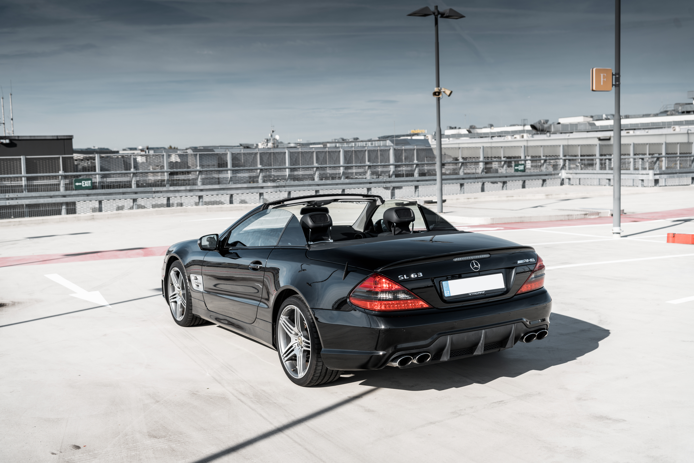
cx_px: 347
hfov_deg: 44.5
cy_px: 232
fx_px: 848
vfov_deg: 30.5
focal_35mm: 44
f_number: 4.5
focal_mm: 44
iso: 64
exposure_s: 1/250
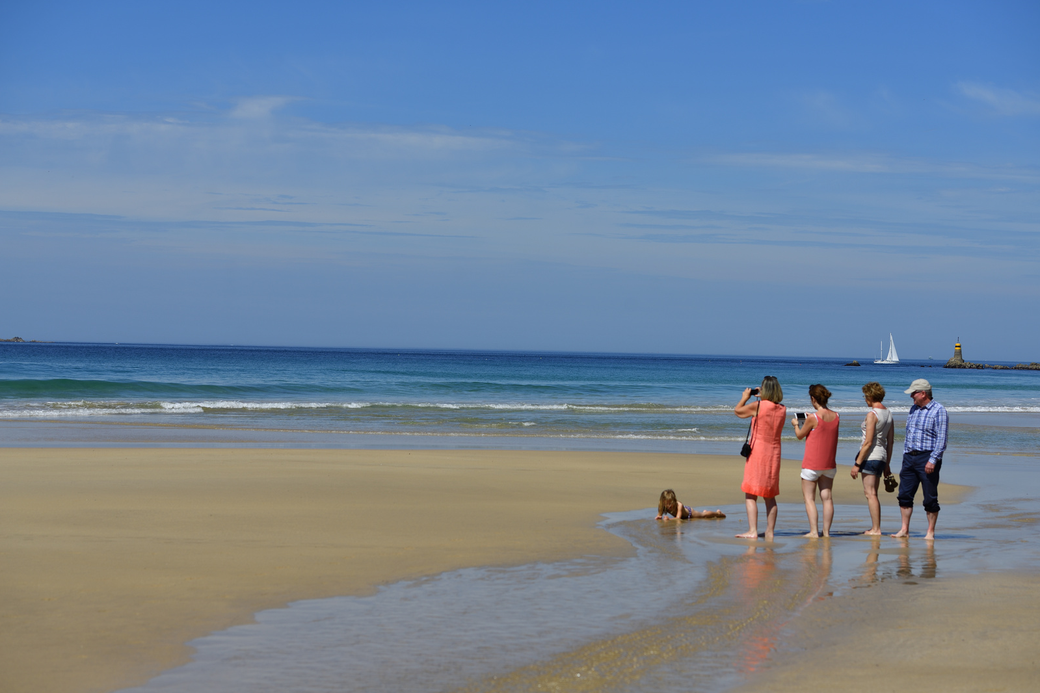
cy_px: 349
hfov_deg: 25.1
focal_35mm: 81
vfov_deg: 16.9
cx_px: 518
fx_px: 2340
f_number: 5.6
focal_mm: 80
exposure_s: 1/800
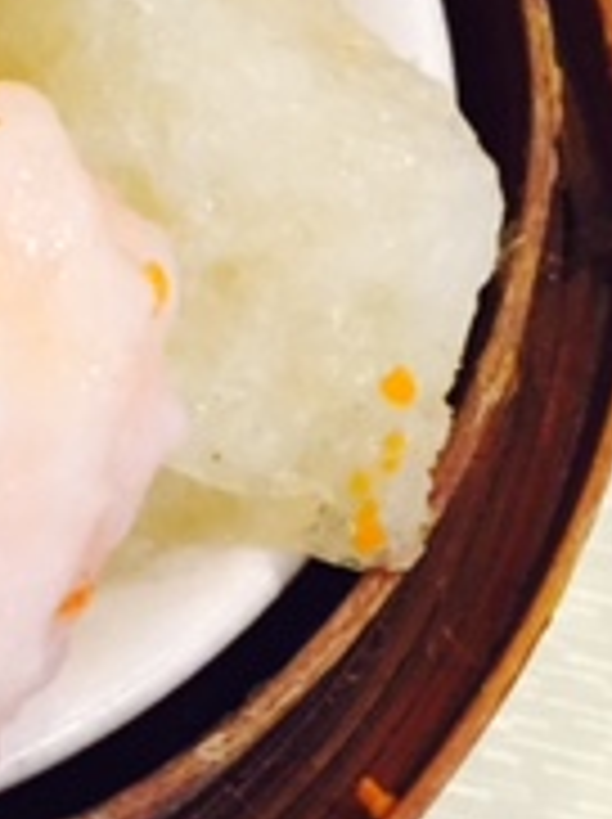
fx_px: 2410
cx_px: -351
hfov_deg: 13.5
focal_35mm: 102
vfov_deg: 19.1
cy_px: 140
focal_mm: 4.15
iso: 250
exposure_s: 1/30
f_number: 2.2
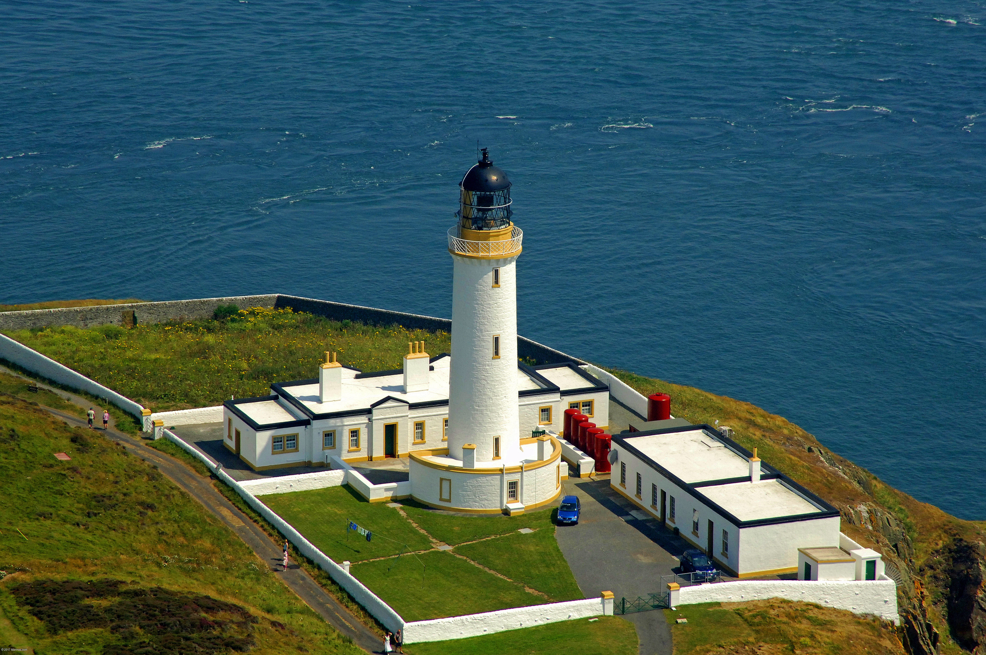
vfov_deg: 7.6
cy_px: 328
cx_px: 493
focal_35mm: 180
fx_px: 4924
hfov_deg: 11.4
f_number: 9
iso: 400
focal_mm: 120
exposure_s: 1/1000
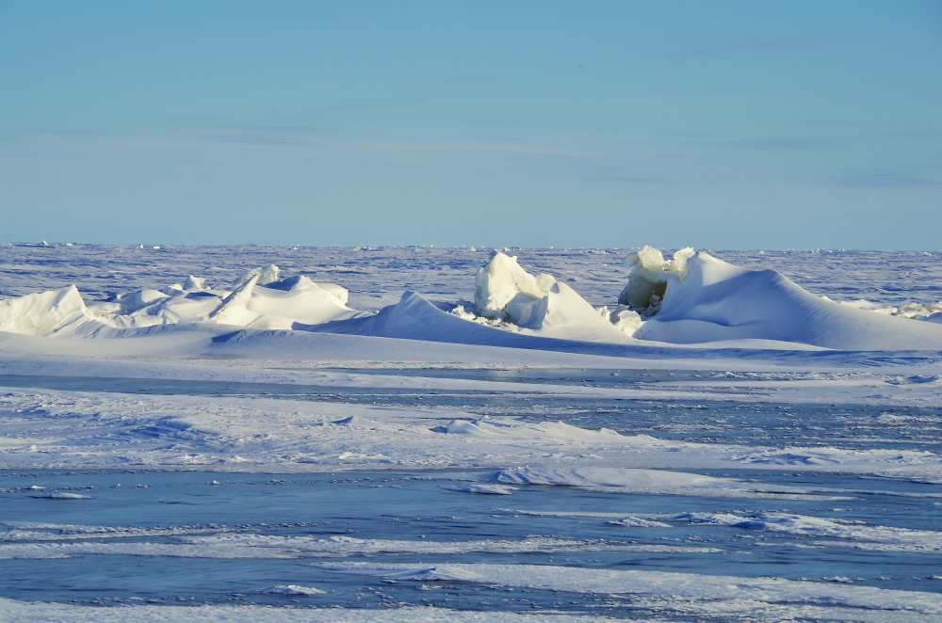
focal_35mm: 202
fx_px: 5274
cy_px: 312
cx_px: 471
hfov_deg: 10.2
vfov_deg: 6.8
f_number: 14
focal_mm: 135
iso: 100
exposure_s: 1/400
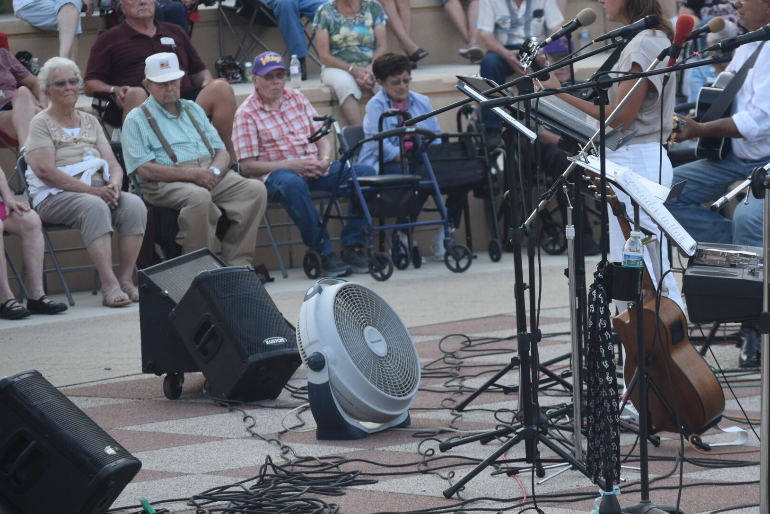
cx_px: 599
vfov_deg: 6.3
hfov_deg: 9.5
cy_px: 160
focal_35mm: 217
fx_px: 4642
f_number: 4.2
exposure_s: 1/500
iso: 560
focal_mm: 92
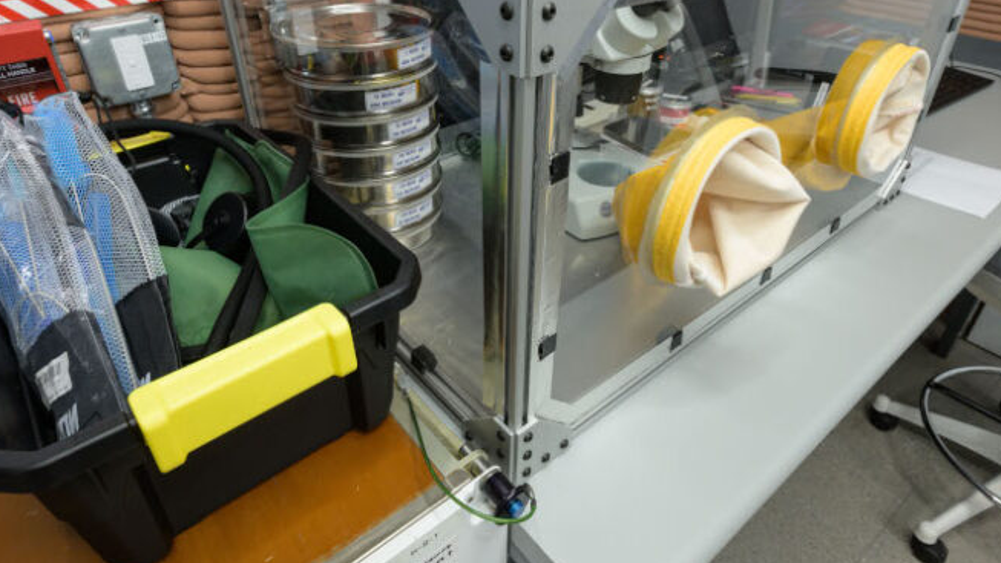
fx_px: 610
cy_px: 211
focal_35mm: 23
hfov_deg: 78.7
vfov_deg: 49.0
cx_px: 495
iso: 100
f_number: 8
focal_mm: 14
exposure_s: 1/6
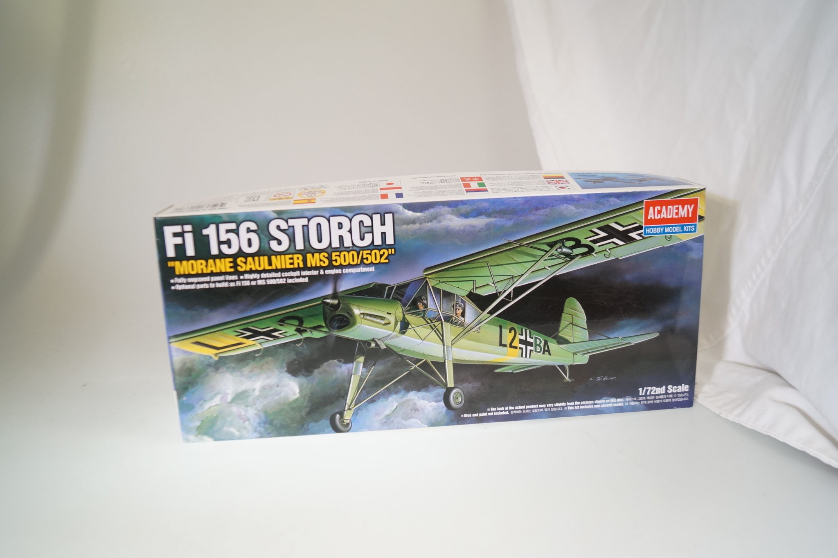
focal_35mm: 33
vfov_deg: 40.0
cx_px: 419
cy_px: 279
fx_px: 768
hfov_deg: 57.2
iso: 500
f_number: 4
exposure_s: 1/160
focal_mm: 22
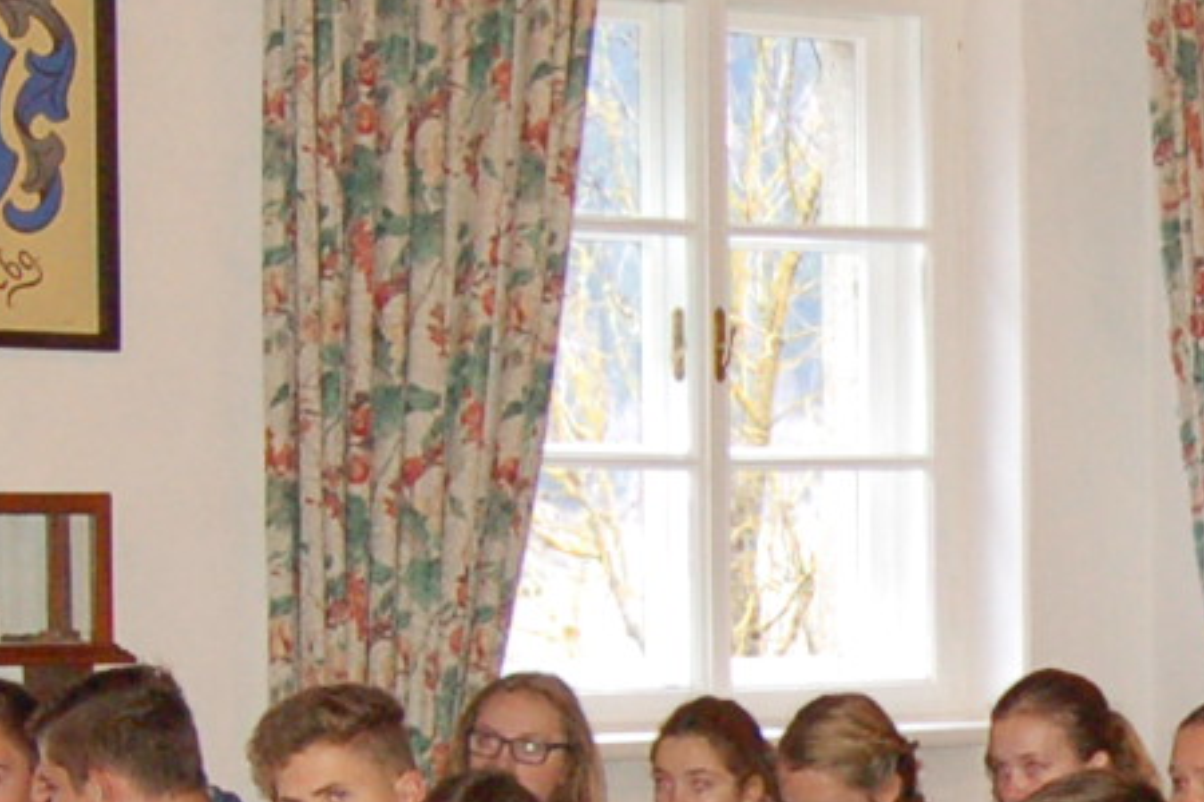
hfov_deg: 13.0
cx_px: 1758
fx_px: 5016
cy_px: 1011
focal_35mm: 150
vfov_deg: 9.0
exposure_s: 1/60
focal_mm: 20
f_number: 5.6
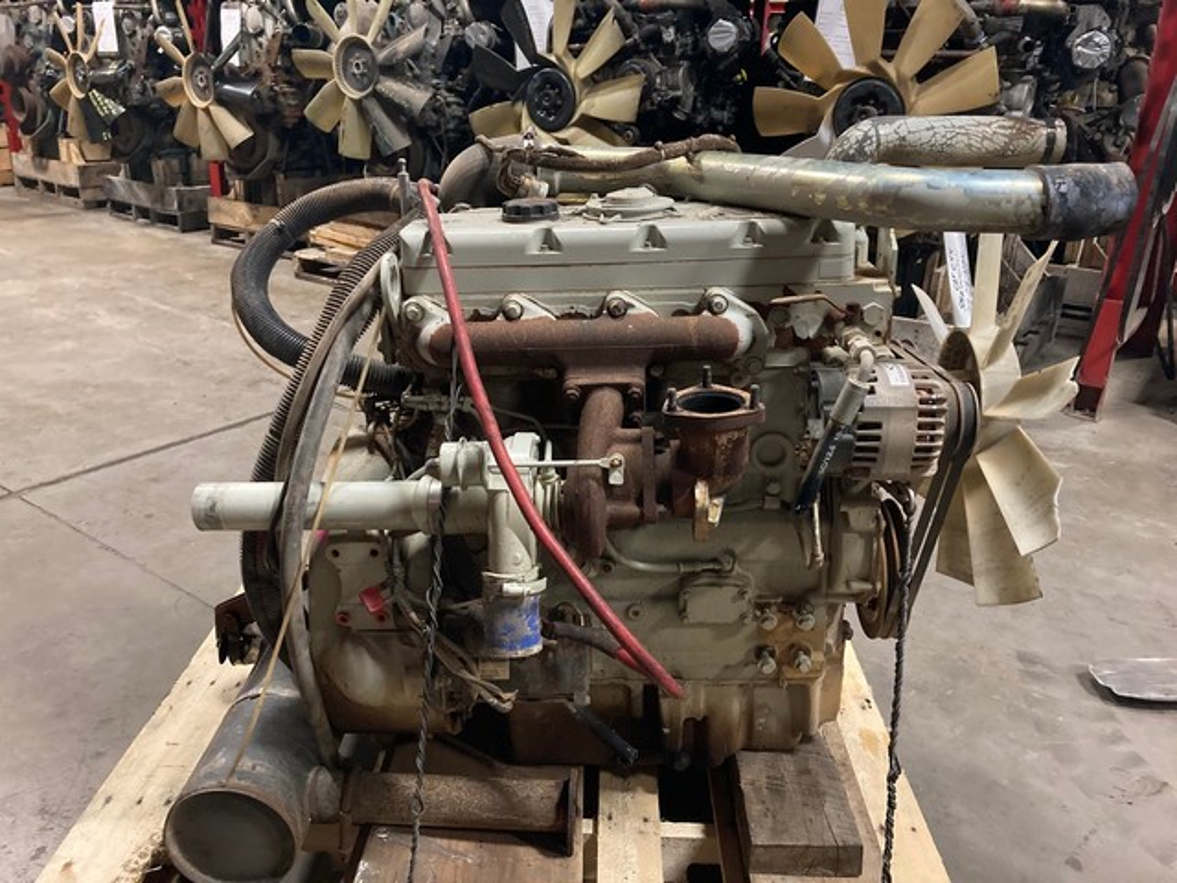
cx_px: 588
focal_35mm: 28
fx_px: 952
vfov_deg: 49.7
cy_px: 442
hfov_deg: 63.4
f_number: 1.8
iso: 500
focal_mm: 3.99
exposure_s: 1/30
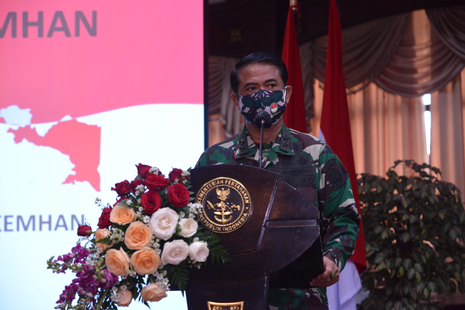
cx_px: 232
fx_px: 1356
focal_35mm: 105
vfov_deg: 13.0
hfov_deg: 19.5
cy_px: 155
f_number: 5.6
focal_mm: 105
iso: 4000
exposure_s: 1/80
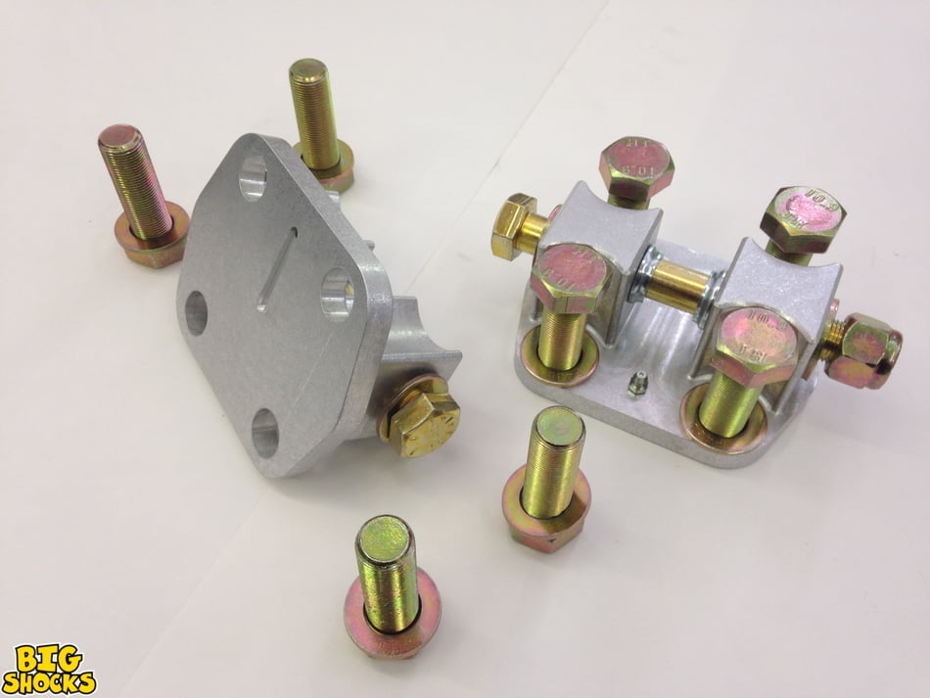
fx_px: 887
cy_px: 349
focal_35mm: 33
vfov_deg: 43.0
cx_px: 465
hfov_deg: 55.3
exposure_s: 1/60
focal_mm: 4.12
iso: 50
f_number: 2.4
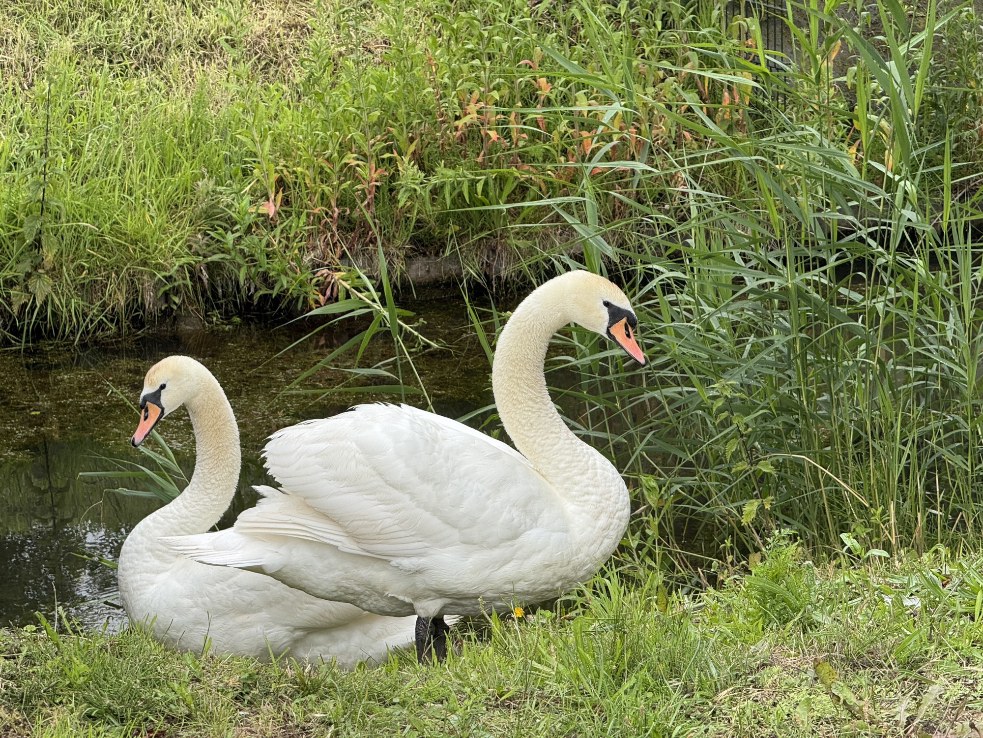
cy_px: 369
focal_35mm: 120
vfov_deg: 12.3
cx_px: 492
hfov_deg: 16.4
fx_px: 3408
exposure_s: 1/218
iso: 50
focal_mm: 15.66
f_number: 2.8
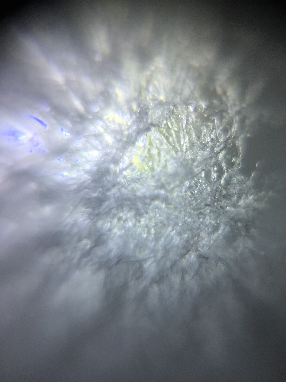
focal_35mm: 29
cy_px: 191
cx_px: 143
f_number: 2.2
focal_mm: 4.15
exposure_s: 1/439
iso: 32
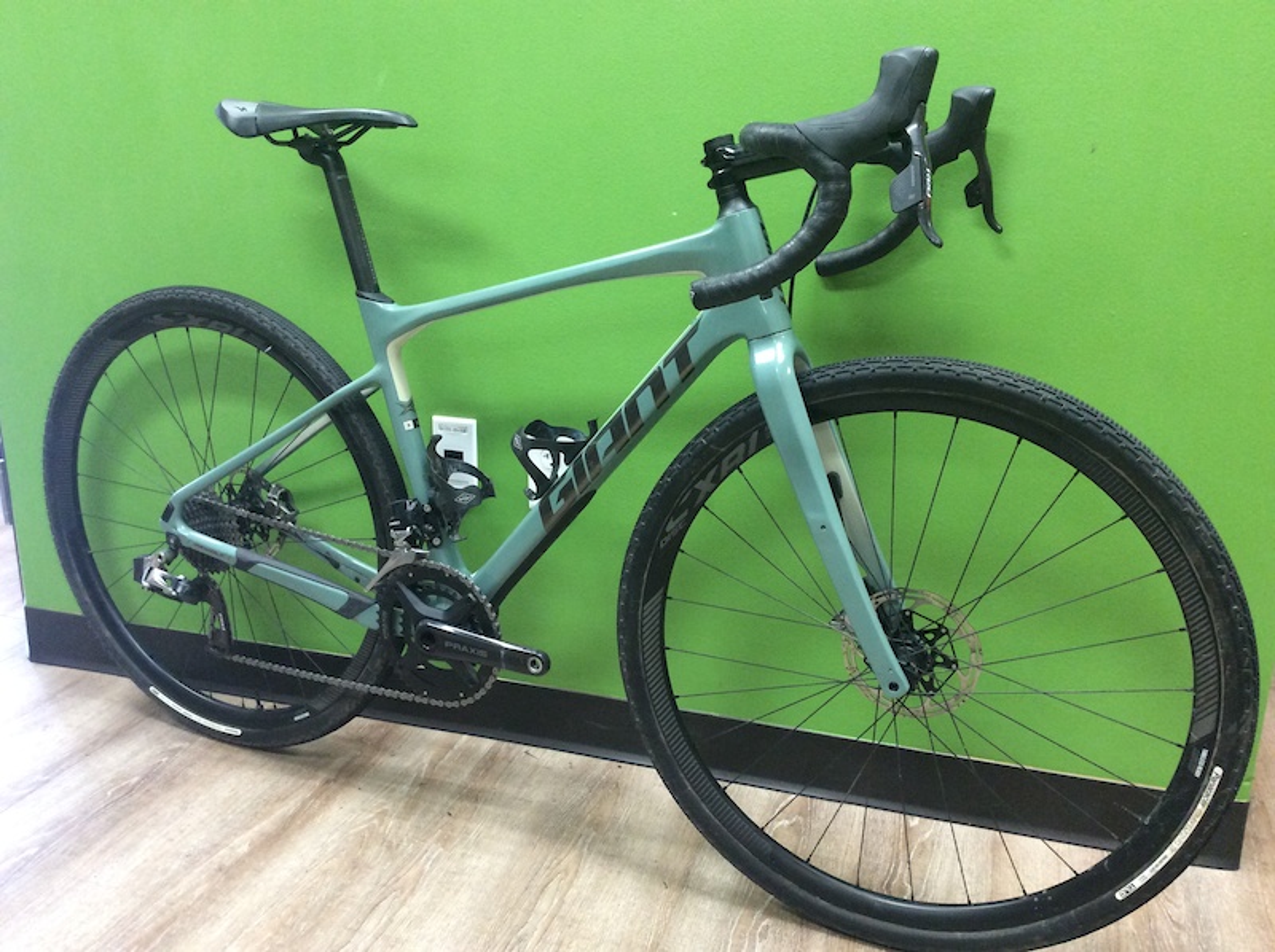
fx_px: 1177
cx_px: 638
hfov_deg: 56.9
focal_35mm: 32
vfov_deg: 44.1
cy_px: 476
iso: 160
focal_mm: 3.3
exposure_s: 1/24
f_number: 2.4
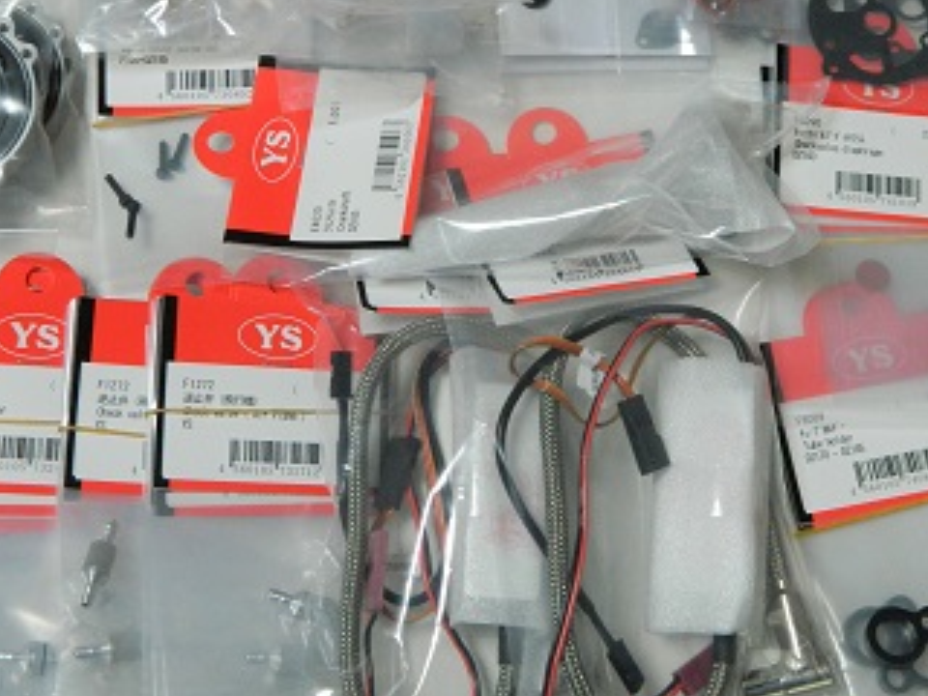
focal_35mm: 64
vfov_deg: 22.8
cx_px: 516
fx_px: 1716
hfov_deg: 30.2
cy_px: 241
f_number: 3.5
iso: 250
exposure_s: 1/40
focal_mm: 7.3
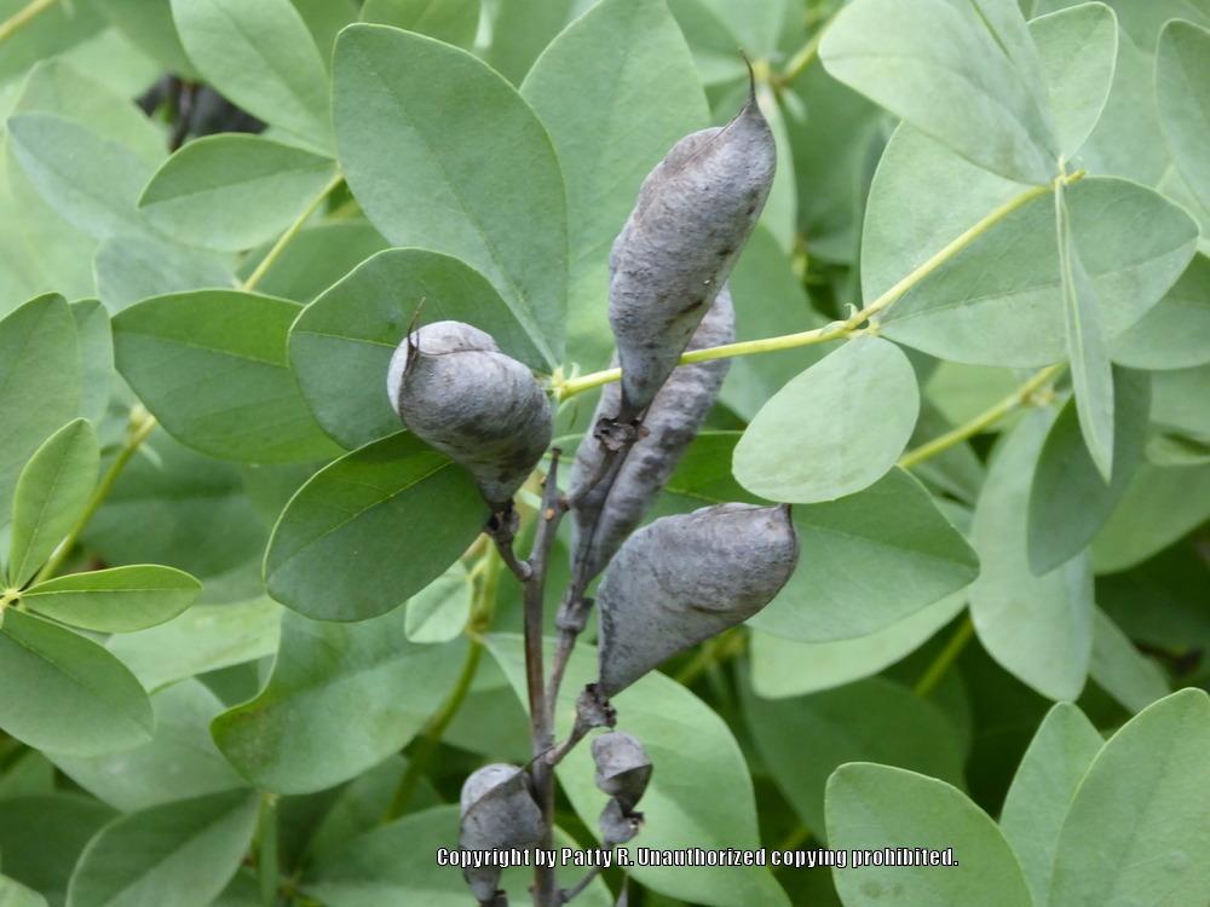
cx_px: 605
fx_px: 7760
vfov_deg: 6.7
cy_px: 454
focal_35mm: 222
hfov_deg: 8.9
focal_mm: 35.8
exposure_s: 1/13
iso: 400
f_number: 5.6
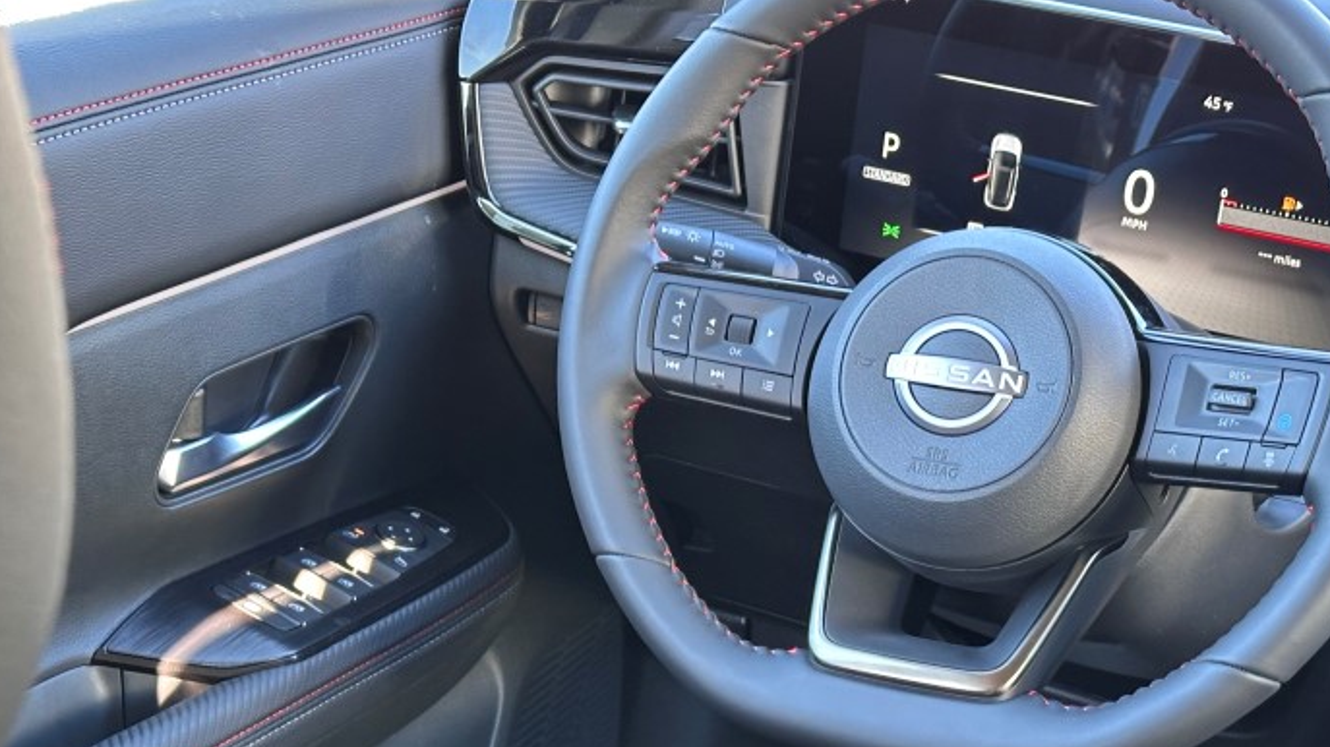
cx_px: 796
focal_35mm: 78
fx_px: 2750
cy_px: 615
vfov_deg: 15.4
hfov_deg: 27.1
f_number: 1.78
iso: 160
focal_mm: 6.86
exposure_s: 1/60
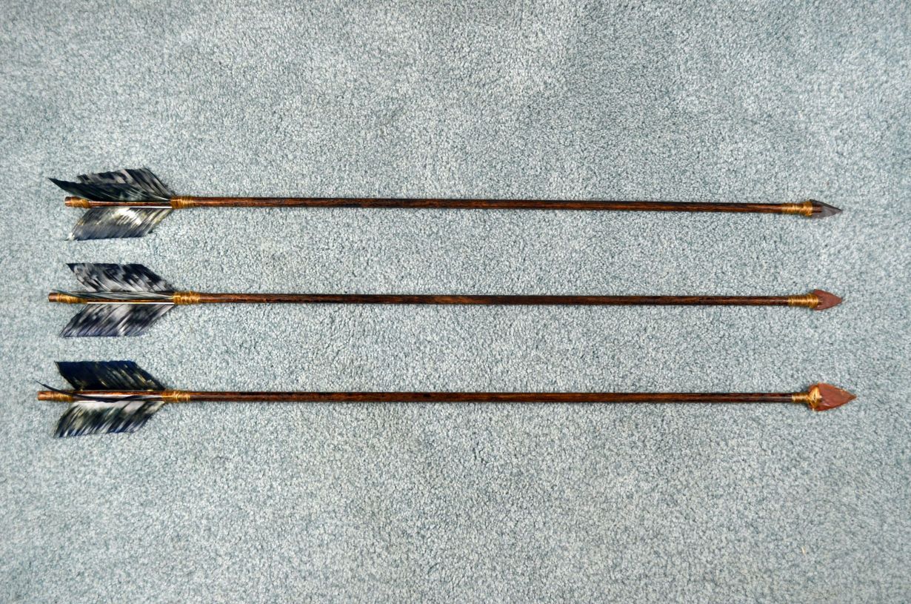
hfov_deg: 49.6
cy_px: 302
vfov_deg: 34.1
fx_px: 985
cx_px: 456
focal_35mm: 39
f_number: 5.6
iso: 400
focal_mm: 26
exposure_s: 1/125
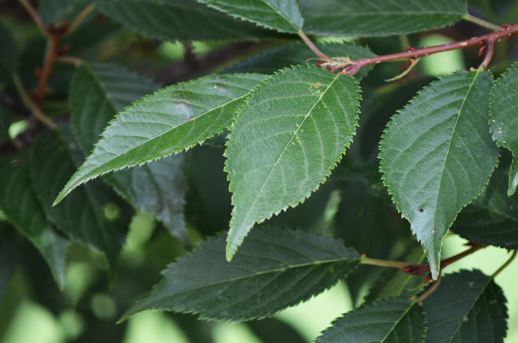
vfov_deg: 3.1
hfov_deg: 4.6
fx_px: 6390
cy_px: 101
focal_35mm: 445
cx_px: 293
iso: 400
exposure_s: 1/320
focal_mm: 200
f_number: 5.6
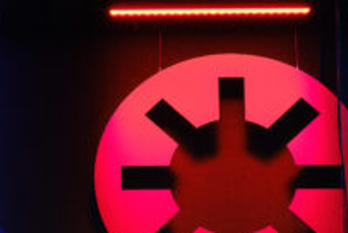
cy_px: 474
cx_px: 17
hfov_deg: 13.4
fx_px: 1462
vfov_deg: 8.6
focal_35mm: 151
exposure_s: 1/250
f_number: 4
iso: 1600
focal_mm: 19.7
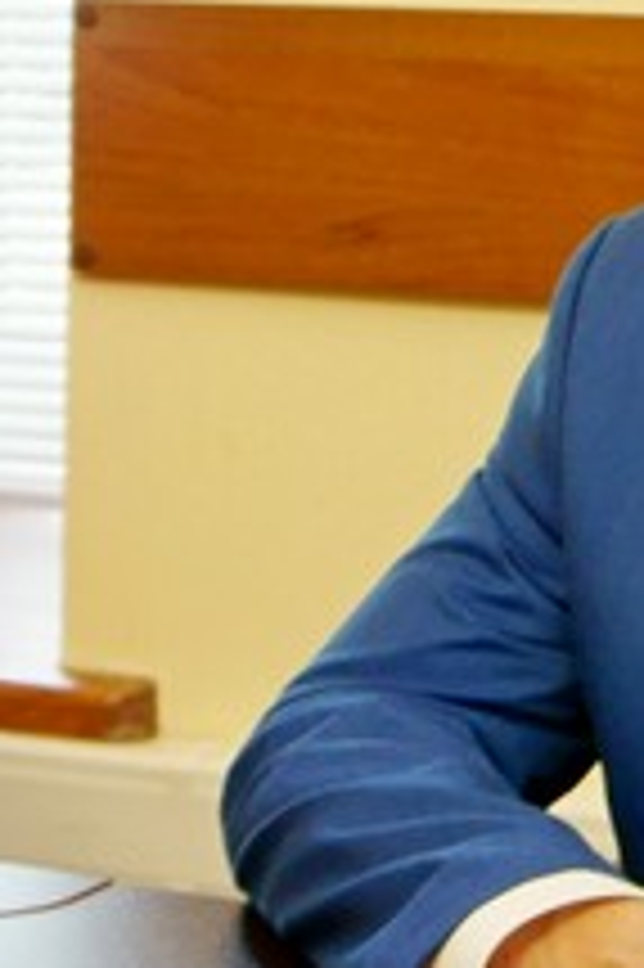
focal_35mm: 123
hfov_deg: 11.0
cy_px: 173
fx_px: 3306
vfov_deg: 16.5
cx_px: 612
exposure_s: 1/40
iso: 800
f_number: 4
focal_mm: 22
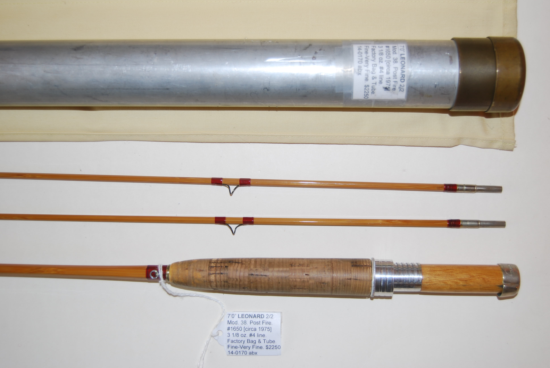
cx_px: 275
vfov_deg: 32.0
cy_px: 184
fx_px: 642
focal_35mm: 42
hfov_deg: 46.3
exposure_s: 1/60
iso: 100
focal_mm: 28
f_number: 4.2
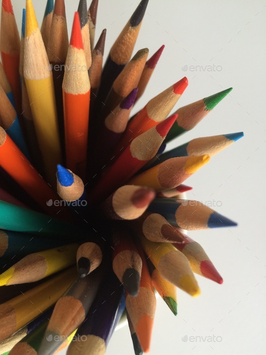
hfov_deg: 48.2
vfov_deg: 61.7
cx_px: 133
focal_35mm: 29
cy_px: 178
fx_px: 297
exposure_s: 1/30
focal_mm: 4.15
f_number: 2.2
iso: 80
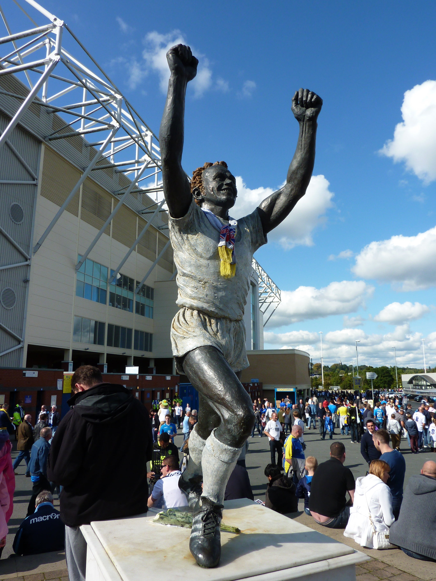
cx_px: 218
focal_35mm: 25
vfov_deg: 69.4
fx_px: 420
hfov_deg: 54.9
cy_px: 290
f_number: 4.5
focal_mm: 4.1
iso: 80
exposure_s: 1/500
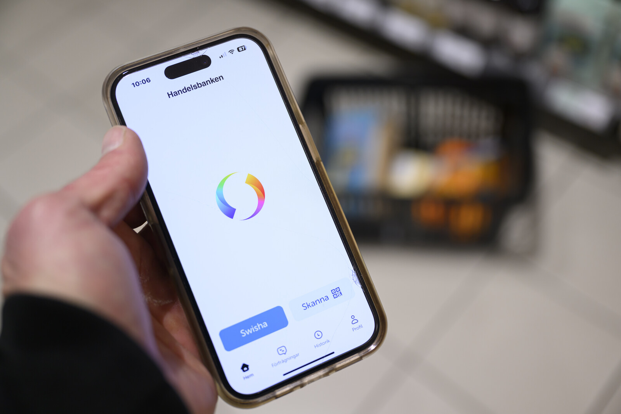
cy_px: 207
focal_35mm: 38
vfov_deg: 35.1
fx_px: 656
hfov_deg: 50.7
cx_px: 310
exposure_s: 1/160
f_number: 2.8
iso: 400
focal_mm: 38
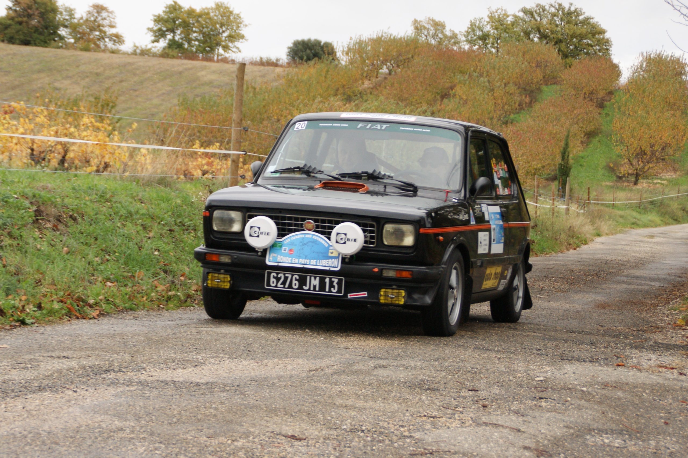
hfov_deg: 19.5
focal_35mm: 105
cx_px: 344
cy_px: 229
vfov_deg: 13.0
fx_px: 2006
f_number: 5.6
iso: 400
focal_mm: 70
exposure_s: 1/400
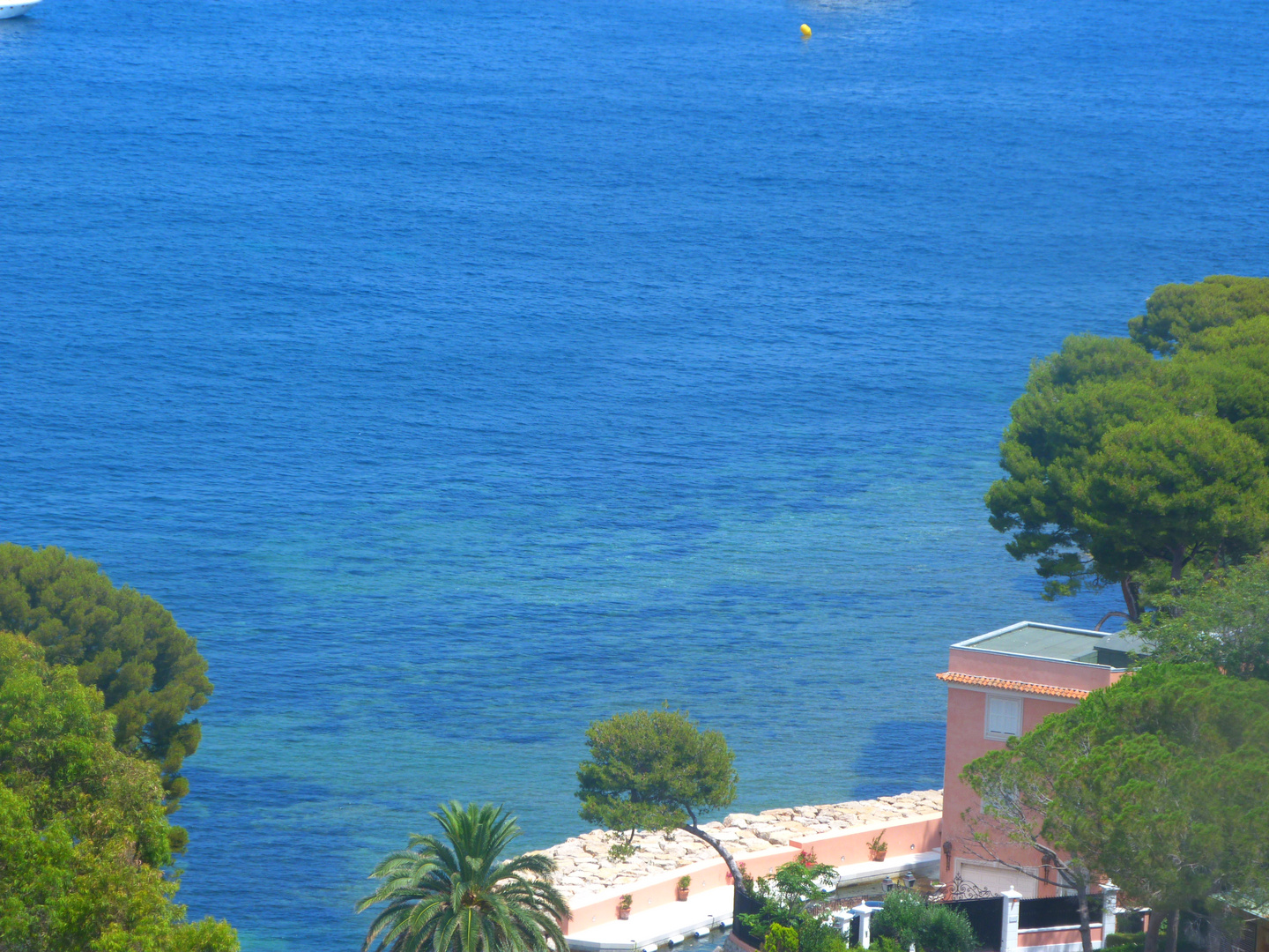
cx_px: 634
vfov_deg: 8.4
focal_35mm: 177
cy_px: 476
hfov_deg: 11.2
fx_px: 6489
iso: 80
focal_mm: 31.9
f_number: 4.5
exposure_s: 1/250
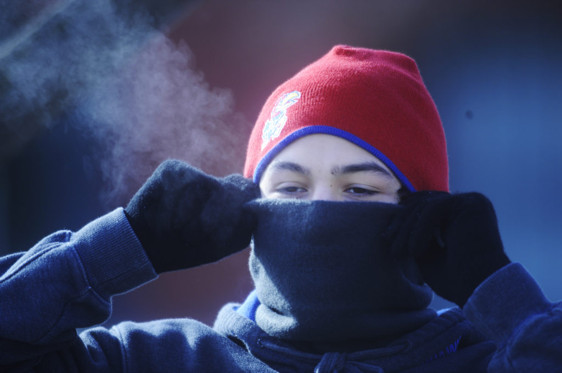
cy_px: 186
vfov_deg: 2.7
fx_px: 7799
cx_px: 281
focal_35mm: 500
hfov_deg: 4.1
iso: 500
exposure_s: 1/640
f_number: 4
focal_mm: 500
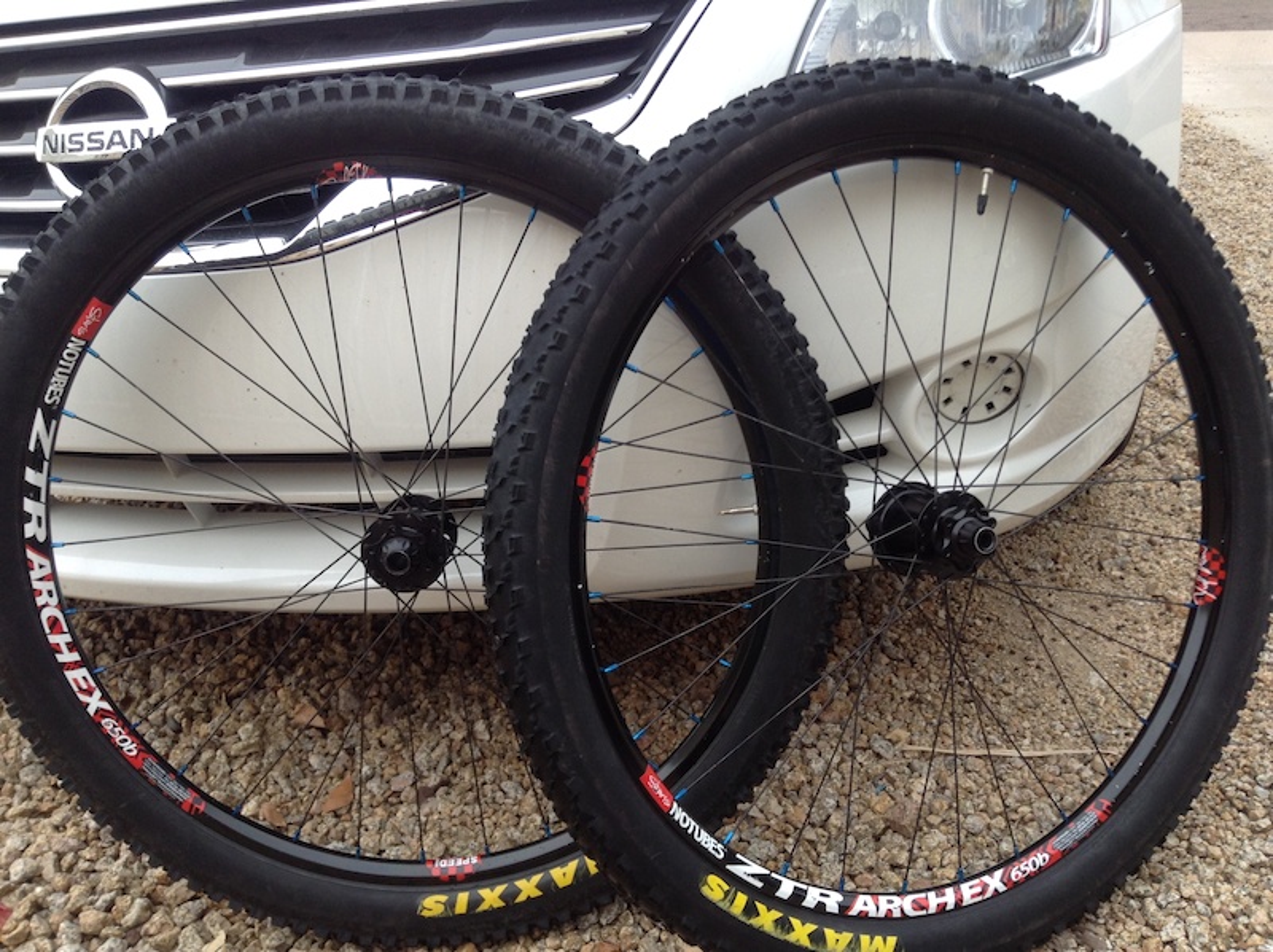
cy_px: 476
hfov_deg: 55.4
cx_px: 636
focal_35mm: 33
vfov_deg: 42.9
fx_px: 1212
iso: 32
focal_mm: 3.3
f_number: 2.4
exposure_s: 1/60
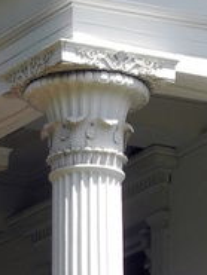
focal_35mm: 444
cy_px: 389
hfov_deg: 3.3
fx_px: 3536
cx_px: -33
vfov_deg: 4.4
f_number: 4
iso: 100
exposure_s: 1/500
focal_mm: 16.3
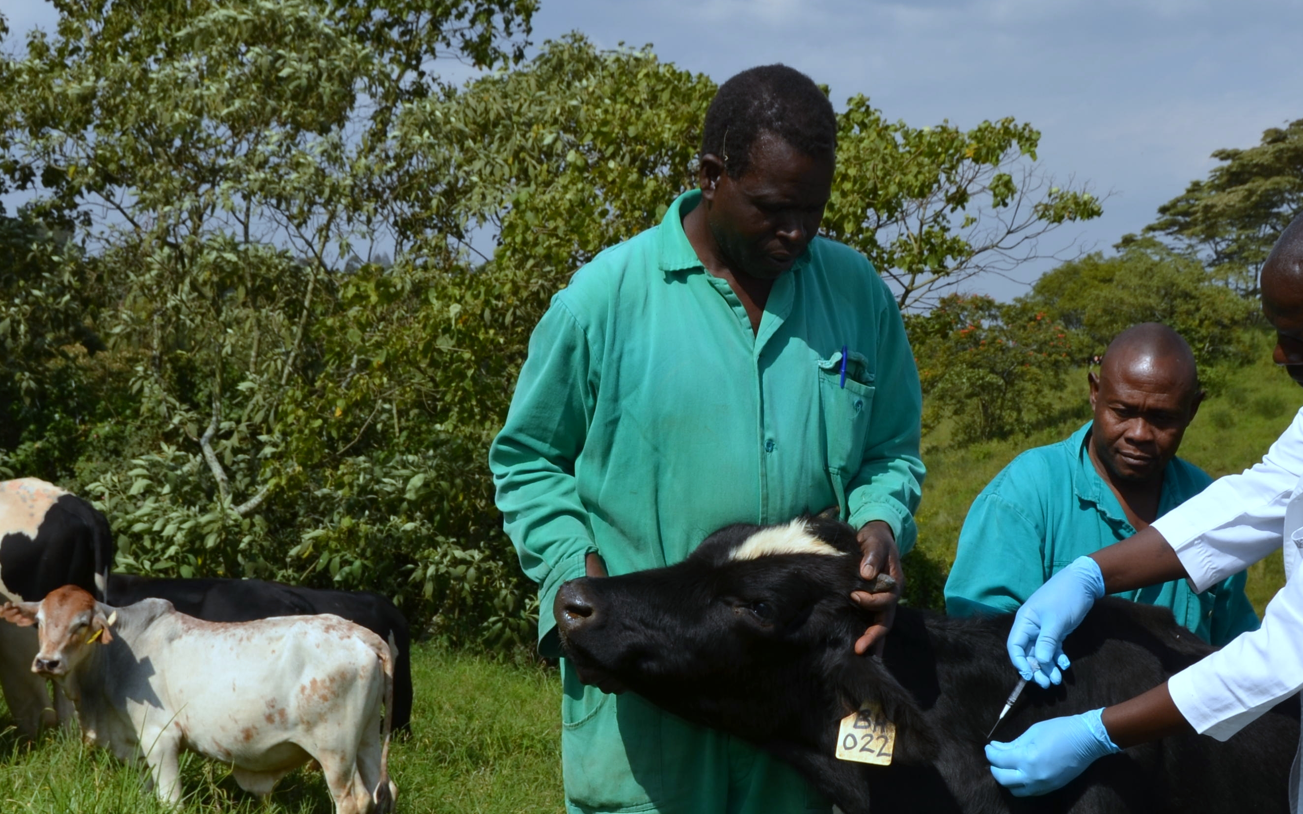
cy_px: 630
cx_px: 762
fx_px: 2415
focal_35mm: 68
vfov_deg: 19.0
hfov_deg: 30.1
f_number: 10
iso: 100
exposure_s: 1/250
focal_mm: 24
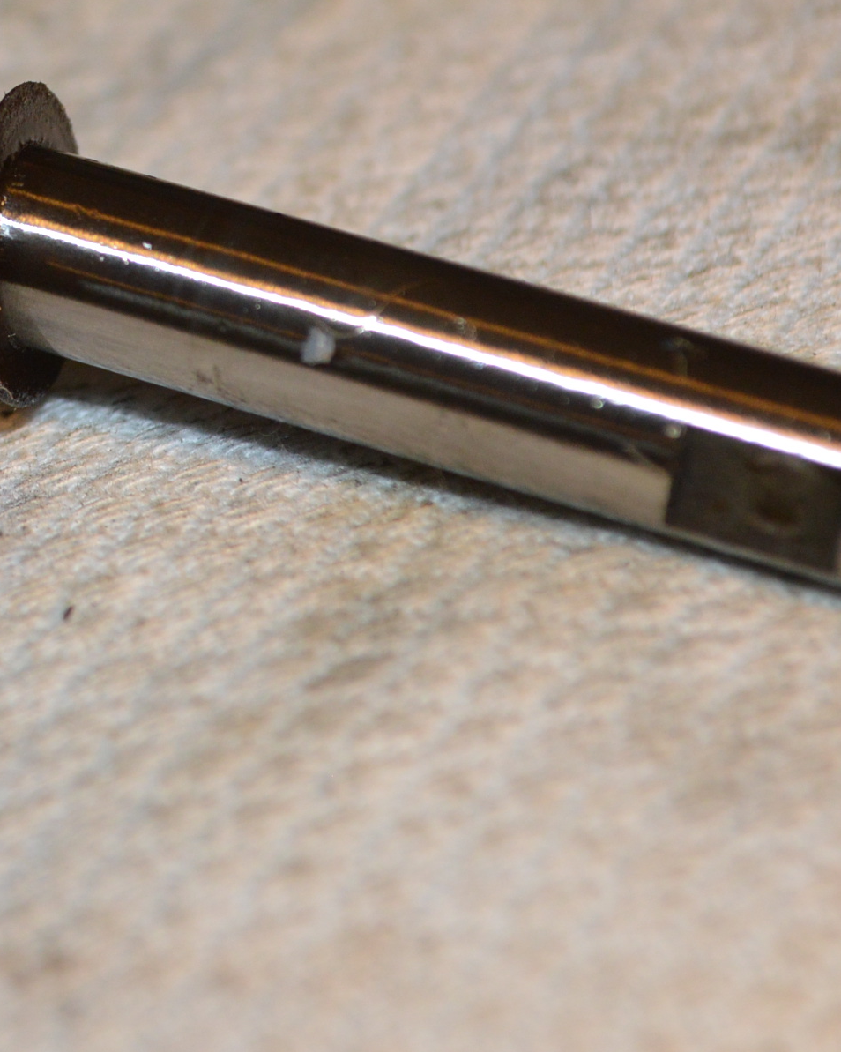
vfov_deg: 12.9
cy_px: 185
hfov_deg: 10.3
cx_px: -54
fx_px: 4637
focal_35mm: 149
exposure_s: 1/60
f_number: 5.3
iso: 640
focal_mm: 42
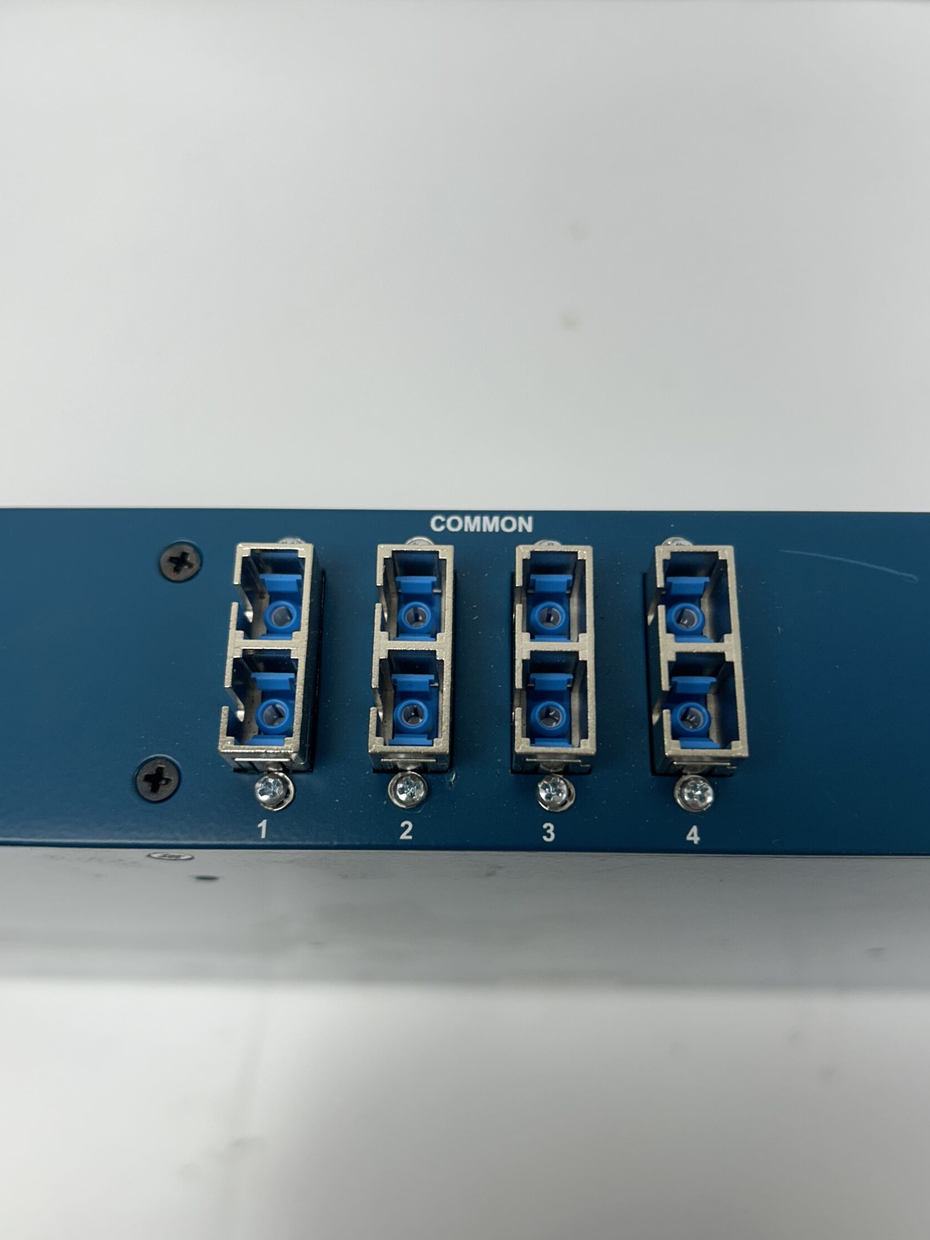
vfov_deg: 59.9
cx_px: 459
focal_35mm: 30
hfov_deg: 46.8
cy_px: 665
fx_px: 1075
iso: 40
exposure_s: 1/173
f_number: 1.5
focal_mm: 5.7
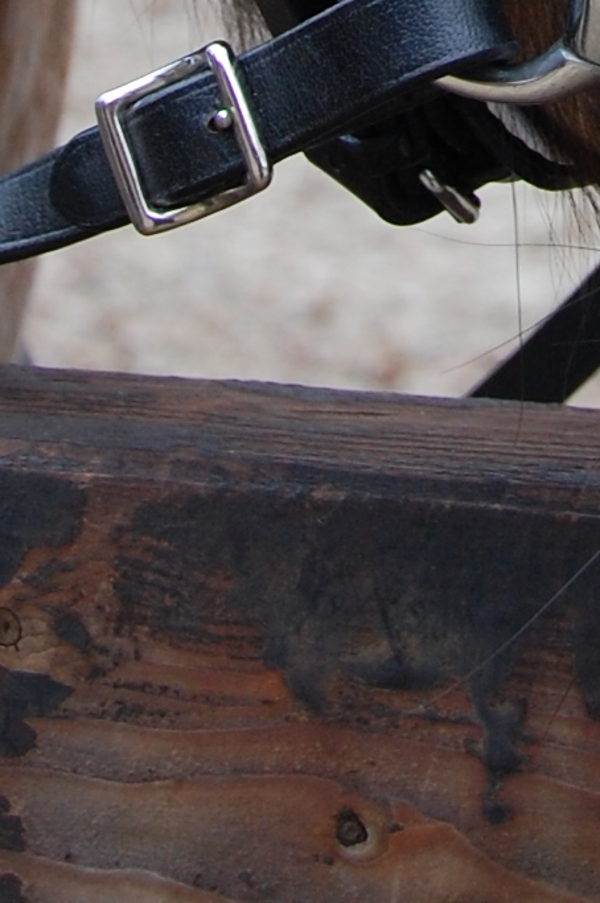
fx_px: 4138
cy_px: -676
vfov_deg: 11.6
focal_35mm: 165
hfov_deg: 8.2
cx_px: 671
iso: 400
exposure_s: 1/100
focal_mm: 25
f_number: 5
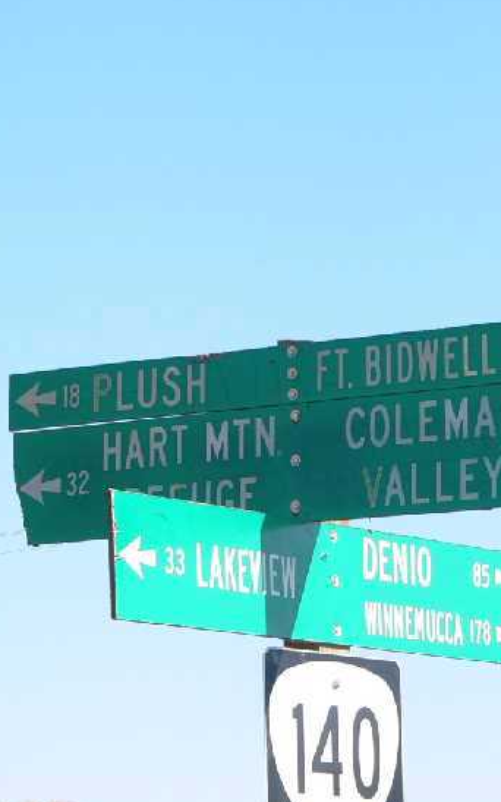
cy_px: 418
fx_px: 3626
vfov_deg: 12.6
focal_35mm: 166
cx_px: 313
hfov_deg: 7.9
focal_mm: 17.9
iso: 80
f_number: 4
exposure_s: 1/320
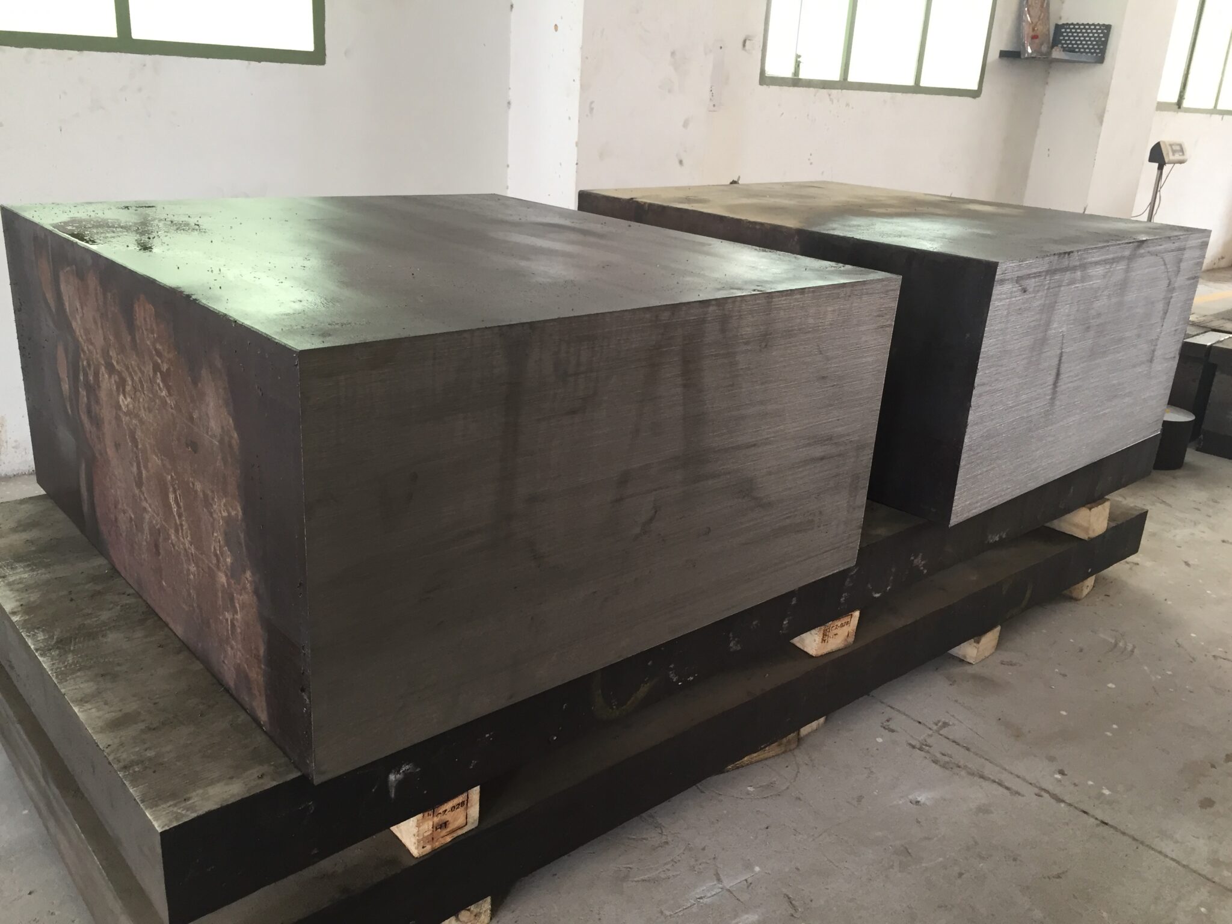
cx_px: 616
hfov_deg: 61.7
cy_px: 462
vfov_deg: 48.2
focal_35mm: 29
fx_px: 1032
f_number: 2.2
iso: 50
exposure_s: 1/33
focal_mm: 4.15
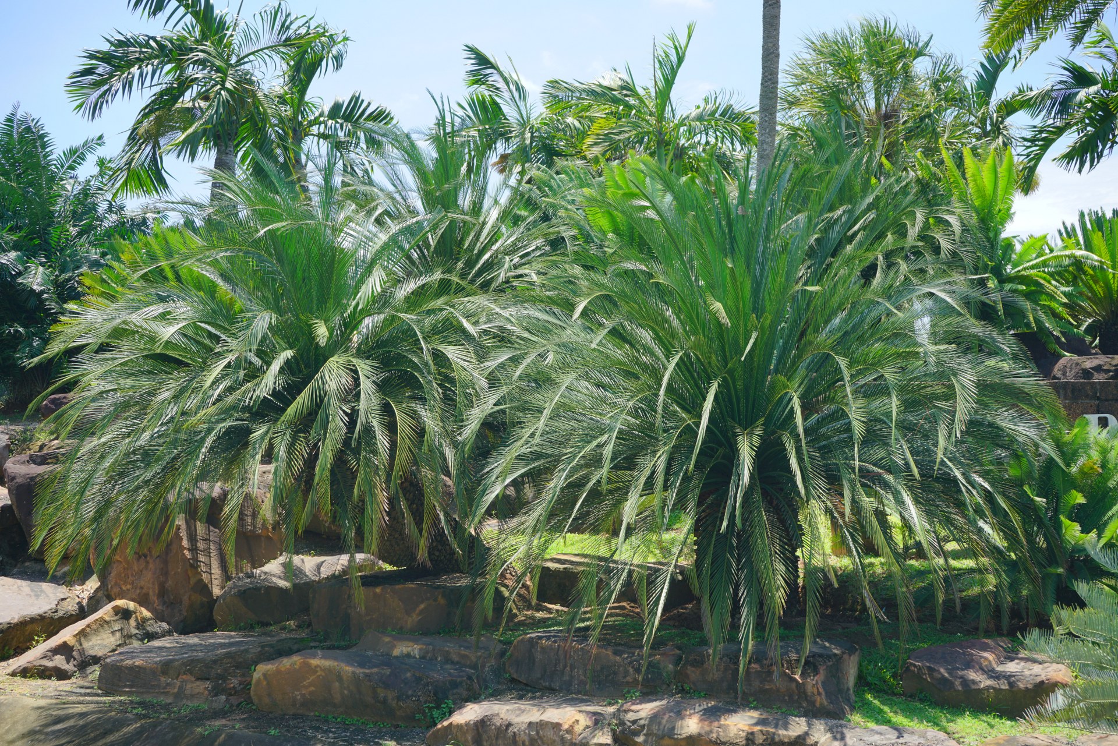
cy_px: 373
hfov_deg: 44.5
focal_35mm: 44
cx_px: 559
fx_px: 1367
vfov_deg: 30.5
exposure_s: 1/125
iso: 100
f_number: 8
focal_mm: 44
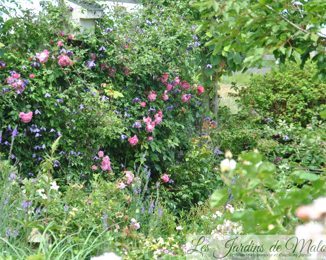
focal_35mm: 135
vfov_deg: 11.4
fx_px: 1302
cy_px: 130
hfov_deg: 14.3
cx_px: 147
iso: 200
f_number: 5.3
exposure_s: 1/250
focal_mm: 80
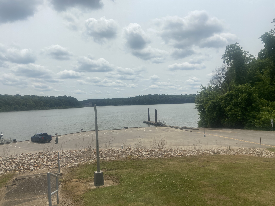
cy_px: 103
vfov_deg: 53.1
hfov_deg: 67.3
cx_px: 138
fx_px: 207
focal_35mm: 26
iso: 32
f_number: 1.8
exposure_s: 1/7194
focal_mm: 4.25
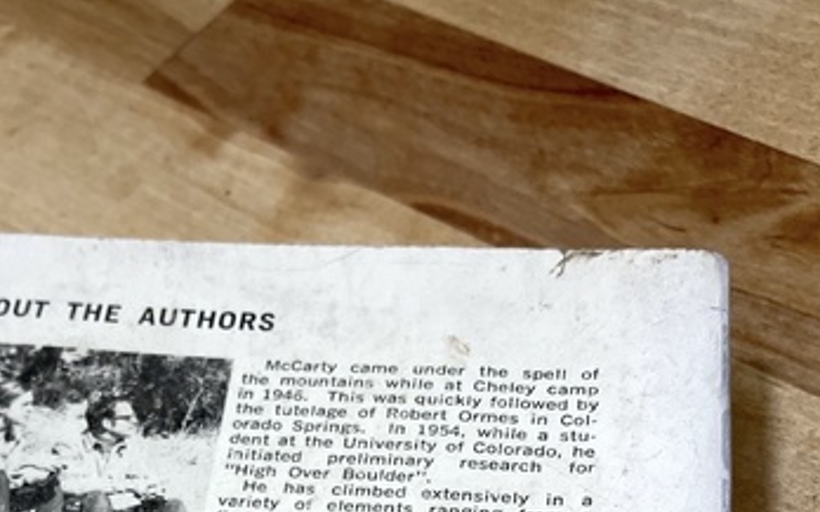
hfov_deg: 31.4
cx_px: 199
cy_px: 769
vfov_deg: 18.1
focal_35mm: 64
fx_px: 1429
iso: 32
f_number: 1.8
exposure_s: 1/120
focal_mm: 3.99
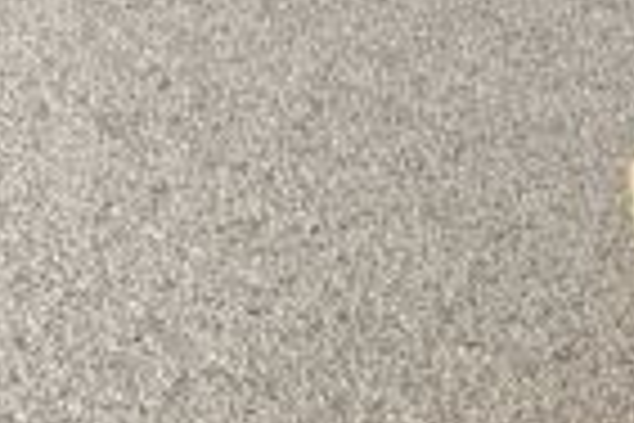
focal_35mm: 213
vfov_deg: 6.4
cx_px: 1340
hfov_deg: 9.0
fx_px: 3751
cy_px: 79
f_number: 11
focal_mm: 50
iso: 1600
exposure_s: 1/160
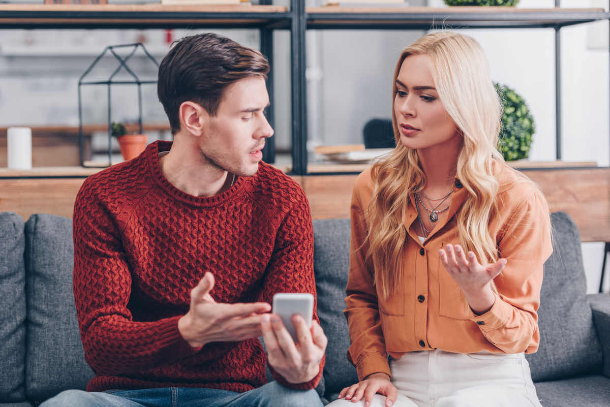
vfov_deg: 13.4
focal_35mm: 102
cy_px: 204
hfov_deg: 20.0
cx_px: 305
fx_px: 1729
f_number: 3.2
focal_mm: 102
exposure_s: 1/200
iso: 250
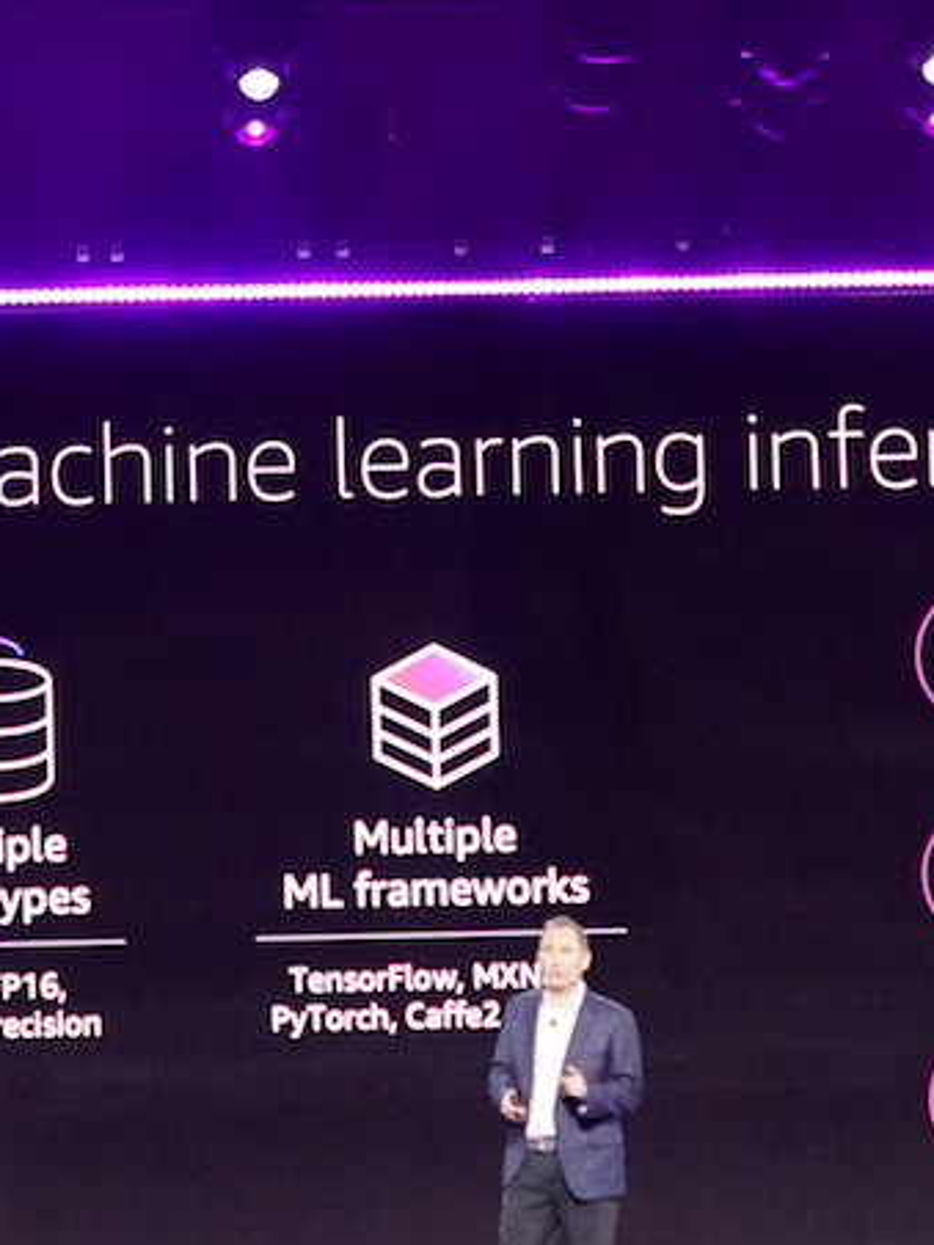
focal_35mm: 204
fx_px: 7339
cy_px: 797
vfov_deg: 9.7
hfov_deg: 7.3
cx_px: 256
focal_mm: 50
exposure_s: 1/160
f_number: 2.8
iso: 2500
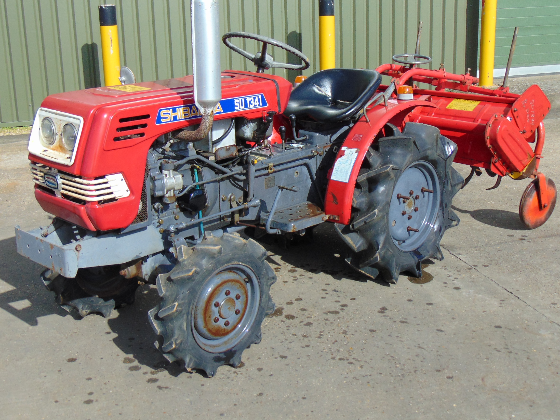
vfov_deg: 31.5
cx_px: 260
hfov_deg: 41.2
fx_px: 744
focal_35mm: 46
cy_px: 177
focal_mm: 6.9
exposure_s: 1/1000
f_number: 3.3
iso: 80
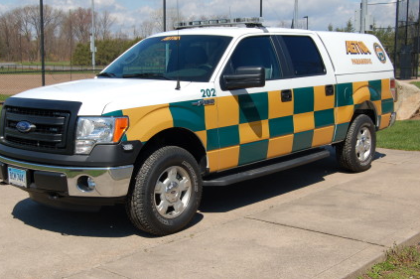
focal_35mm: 48
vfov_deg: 28.0
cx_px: 198
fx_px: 559
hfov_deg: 41.1
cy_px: 132
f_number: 10
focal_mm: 30
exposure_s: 1/400
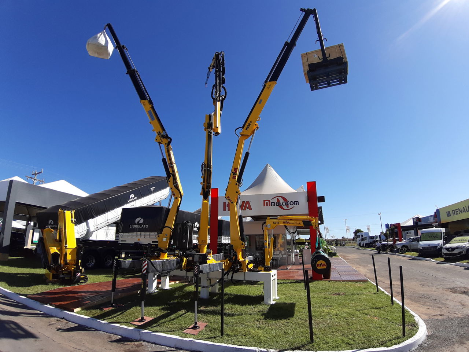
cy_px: 176
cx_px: 234
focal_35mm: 18
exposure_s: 1/1112
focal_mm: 1.87
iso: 40
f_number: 2.4
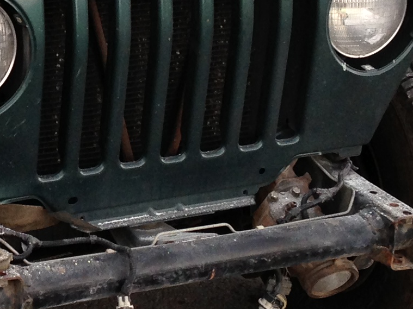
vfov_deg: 10.4
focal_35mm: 142
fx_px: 1694
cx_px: -107
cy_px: 33
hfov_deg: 13.5
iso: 64
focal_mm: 4.13
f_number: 2.4
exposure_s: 1/120
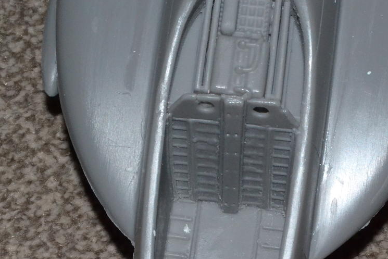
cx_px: 229
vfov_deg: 10.3
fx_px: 1432
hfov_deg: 15.4
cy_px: 198
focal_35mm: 133
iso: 3200
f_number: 25
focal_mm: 55
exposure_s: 1/60
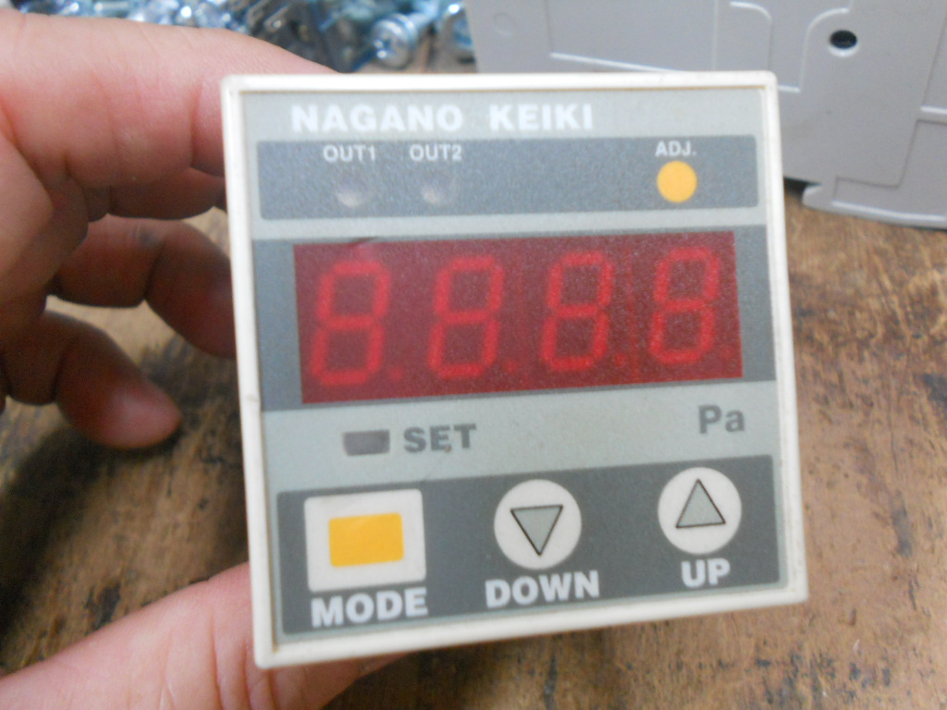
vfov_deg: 44.2
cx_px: 474
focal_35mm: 32
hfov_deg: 56.8
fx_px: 875
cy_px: 355
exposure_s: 1/10
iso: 400
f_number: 3.5
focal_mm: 5.8
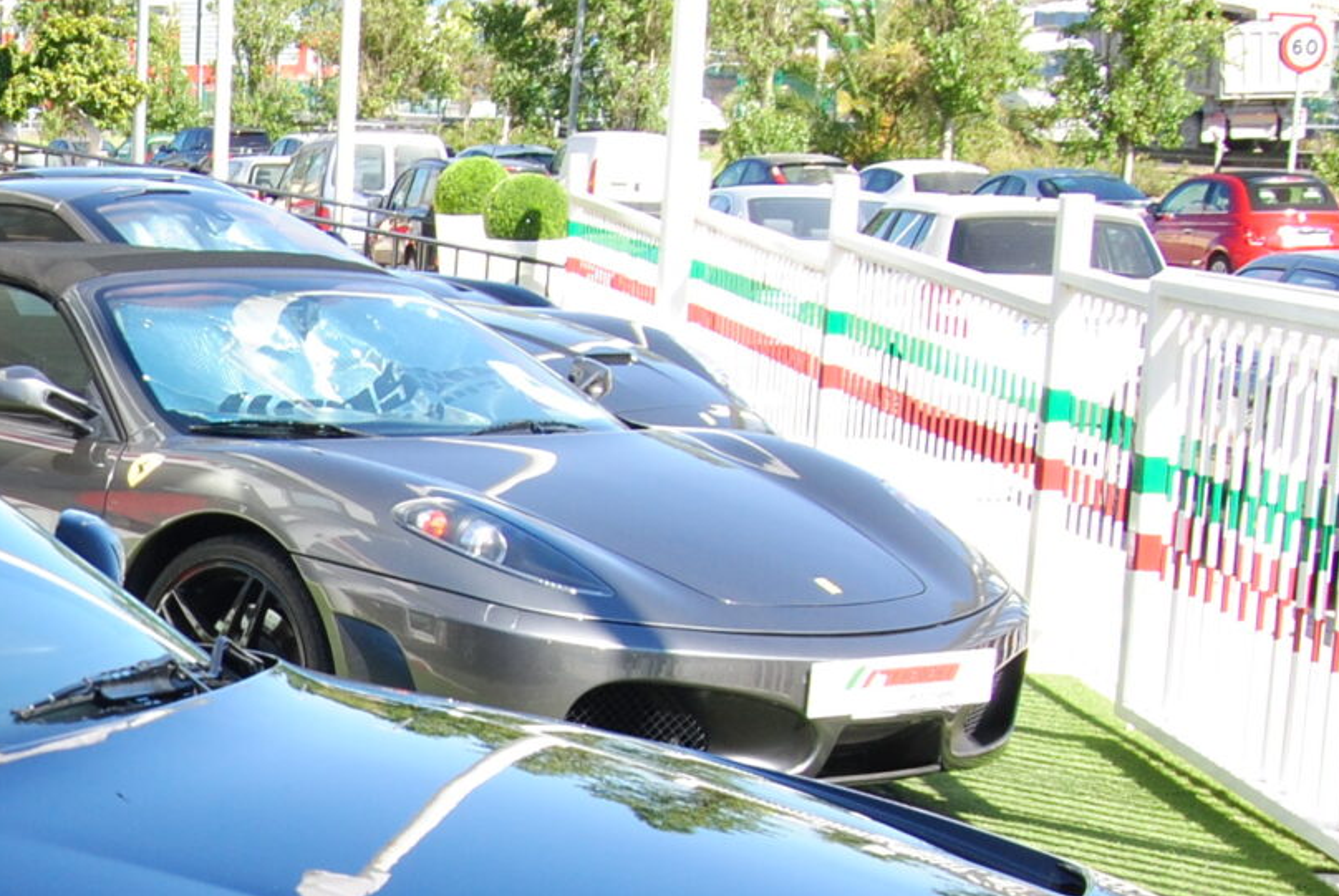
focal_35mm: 95
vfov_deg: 14.2
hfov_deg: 19.9
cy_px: 954
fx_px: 3538
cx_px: -323
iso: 200
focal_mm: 20
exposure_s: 1/125
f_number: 9
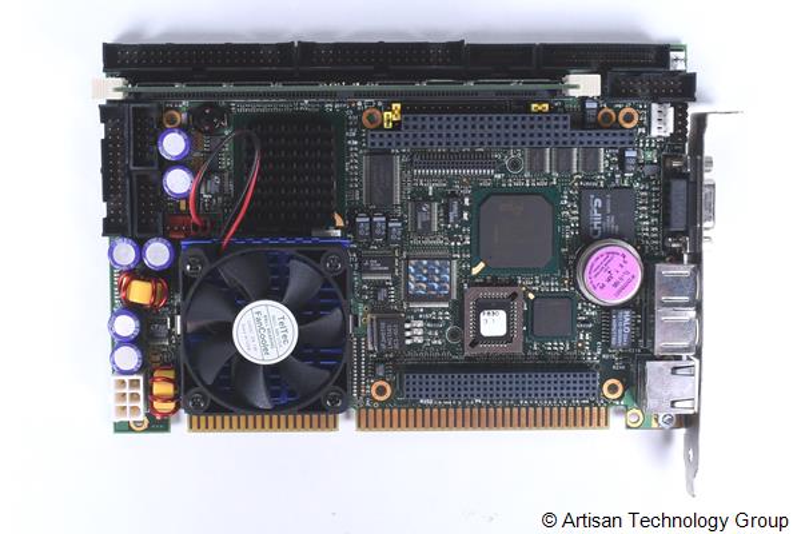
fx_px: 601
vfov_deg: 47.9
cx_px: 400
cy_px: 267
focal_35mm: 27
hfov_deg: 67.4
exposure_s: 1/200
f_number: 13
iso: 200
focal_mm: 18
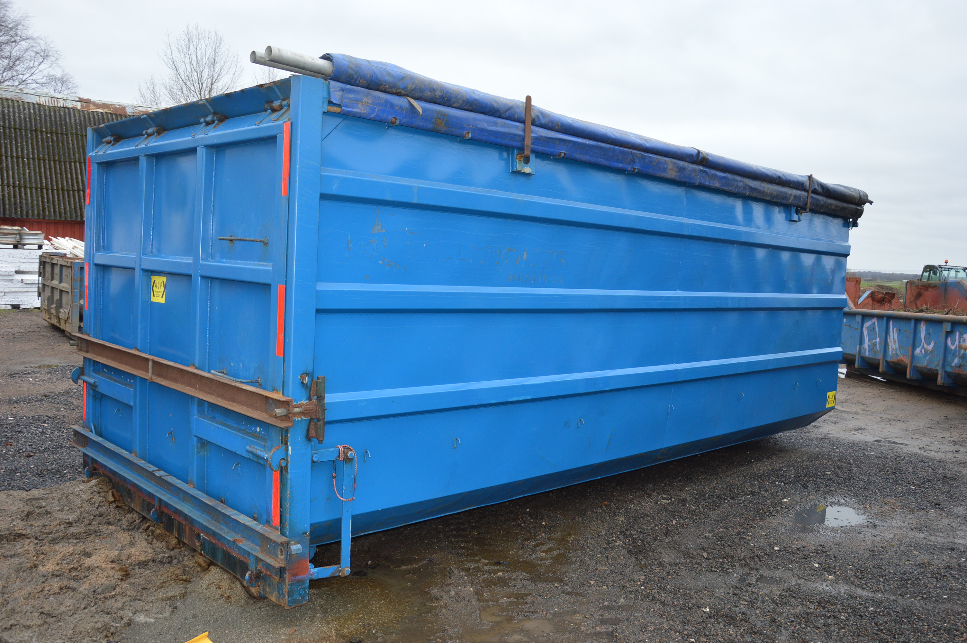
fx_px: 845
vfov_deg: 41.6
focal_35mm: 32
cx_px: 484
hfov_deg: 59.5
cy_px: 322
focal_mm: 21
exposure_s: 1/125
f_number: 4
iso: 280
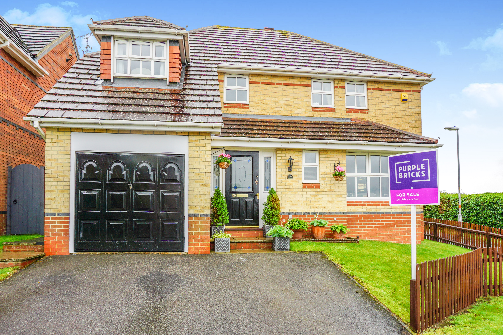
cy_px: 168
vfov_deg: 53.1
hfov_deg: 73.7
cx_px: 252
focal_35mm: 24
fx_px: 335
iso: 100
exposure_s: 1/100
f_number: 8
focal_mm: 16
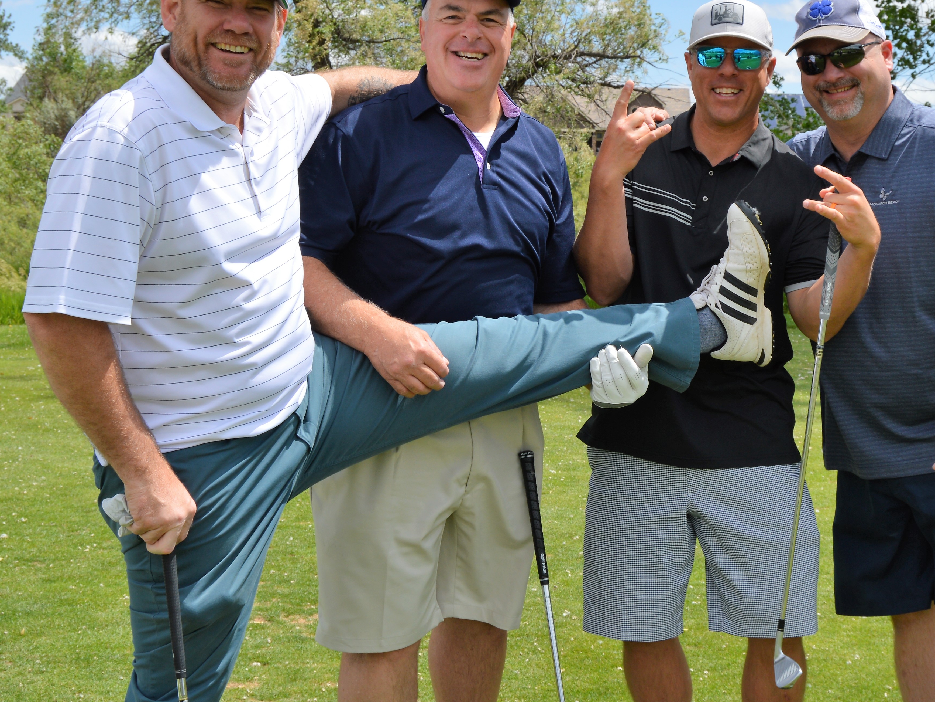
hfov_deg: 32.0
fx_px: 1621
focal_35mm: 60
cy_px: 231
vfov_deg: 24.3
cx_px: 593
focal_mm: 24
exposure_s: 1/250
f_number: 8
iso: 100
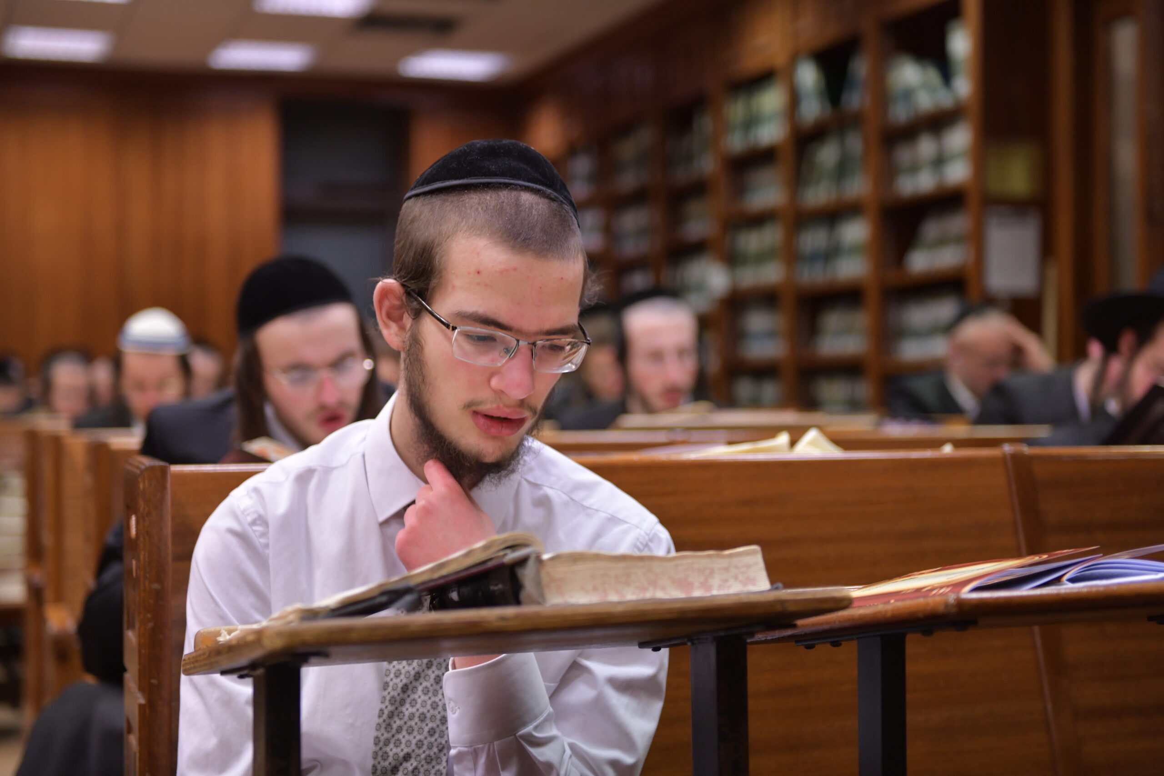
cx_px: 582
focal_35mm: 62
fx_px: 2005
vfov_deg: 21.9
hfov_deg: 32.4
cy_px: 388
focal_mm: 62
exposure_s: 1/200
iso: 1000
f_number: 2.8
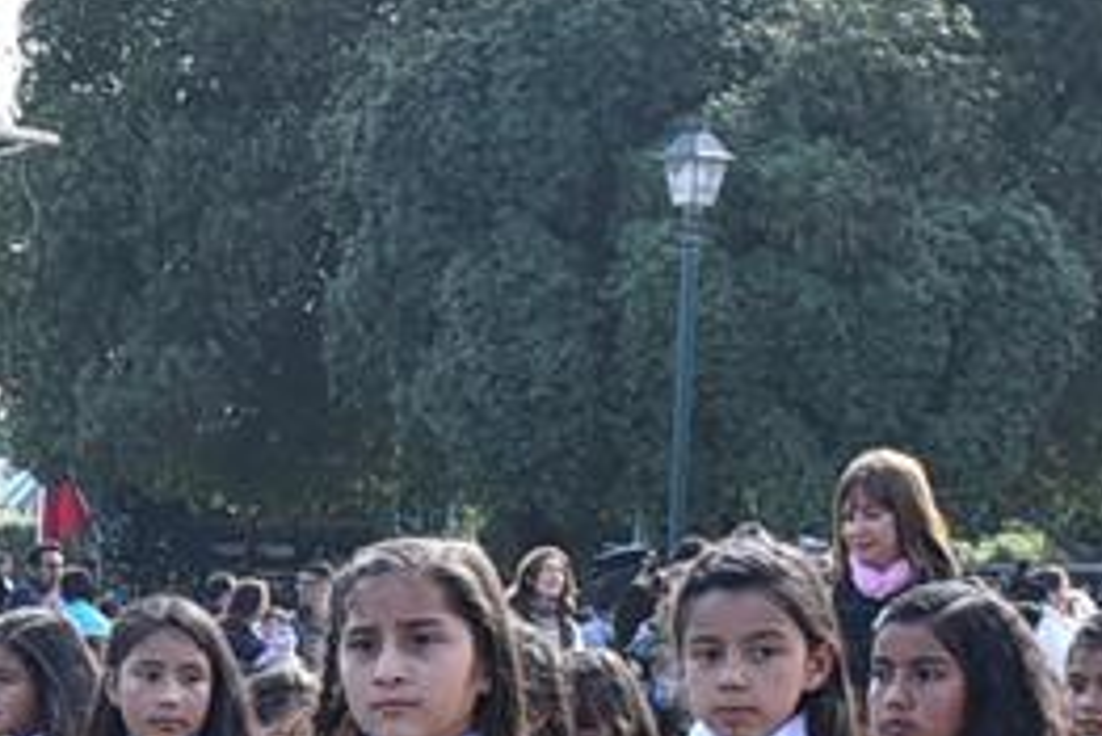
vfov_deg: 8.0
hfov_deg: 11.8
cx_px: -681
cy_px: 1342
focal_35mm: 165
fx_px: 5053
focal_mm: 27
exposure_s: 1/400
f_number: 8
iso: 400
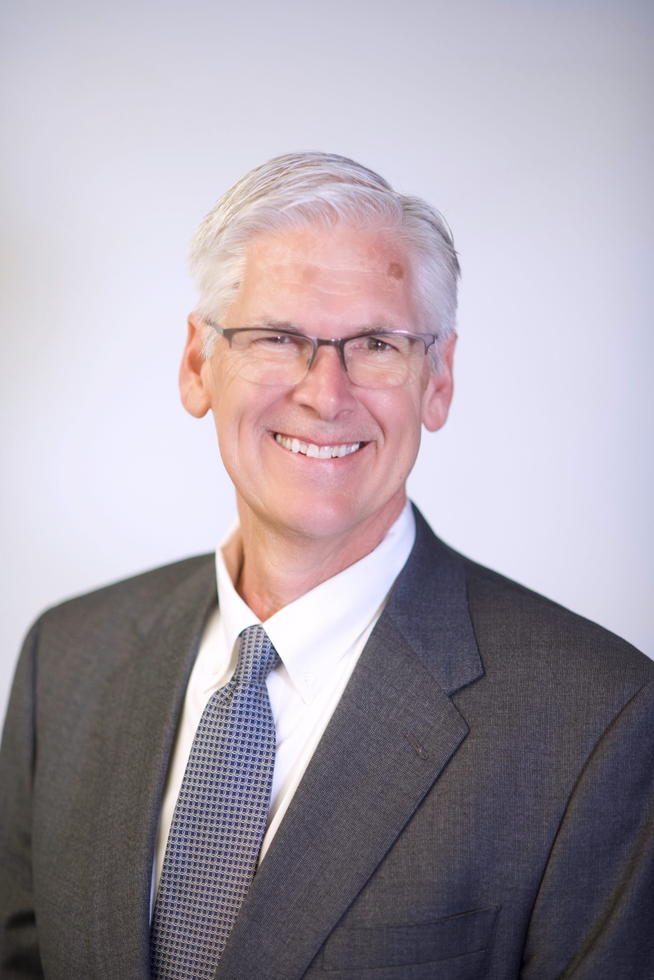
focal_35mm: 85
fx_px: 2316
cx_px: 327
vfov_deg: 23.9
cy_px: 490
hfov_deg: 16.1
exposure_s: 1/100
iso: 320
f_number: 2
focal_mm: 85
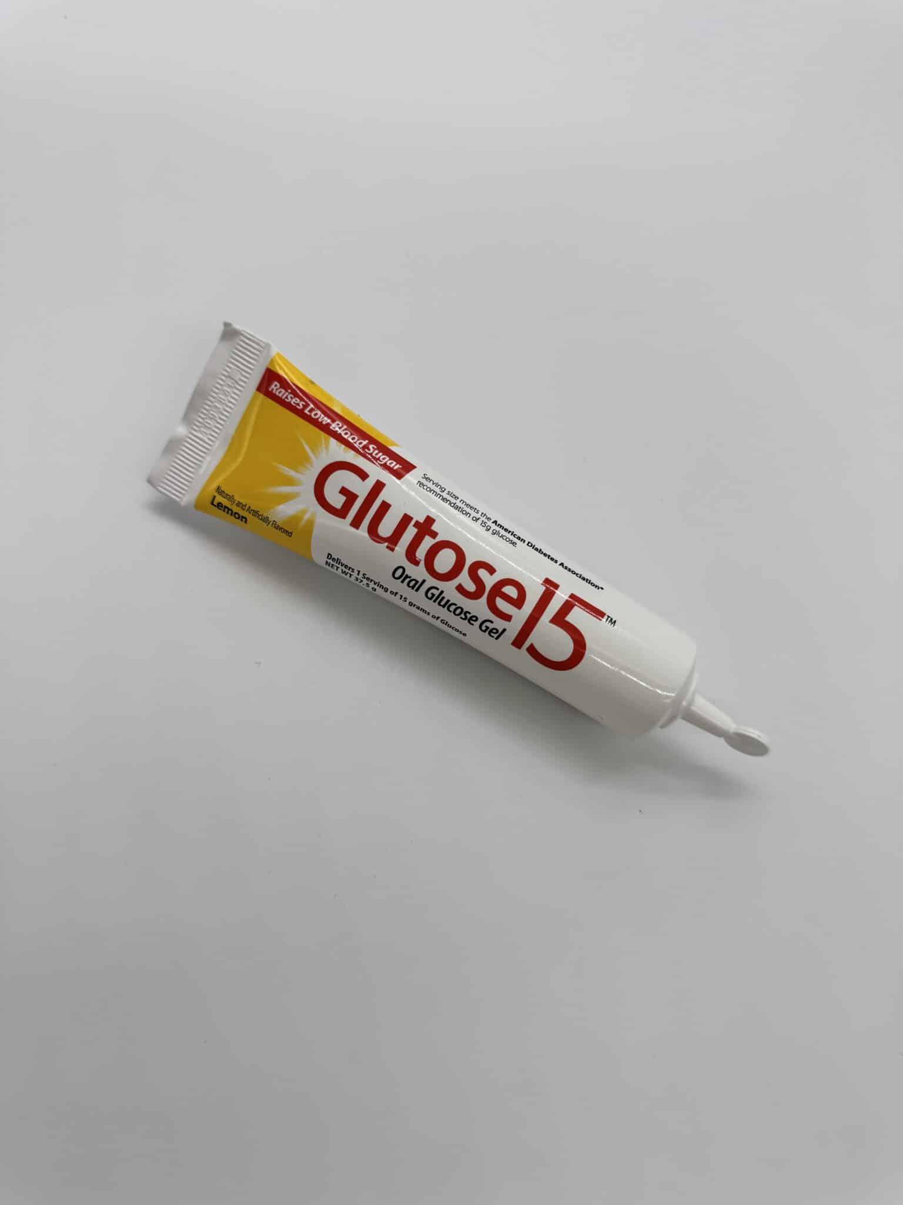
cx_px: 452
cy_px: 602
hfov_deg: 56.8
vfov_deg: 71.6
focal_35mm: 24
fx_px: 835
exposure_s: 1/1010
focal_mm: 6.76
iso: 80
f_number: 1.78
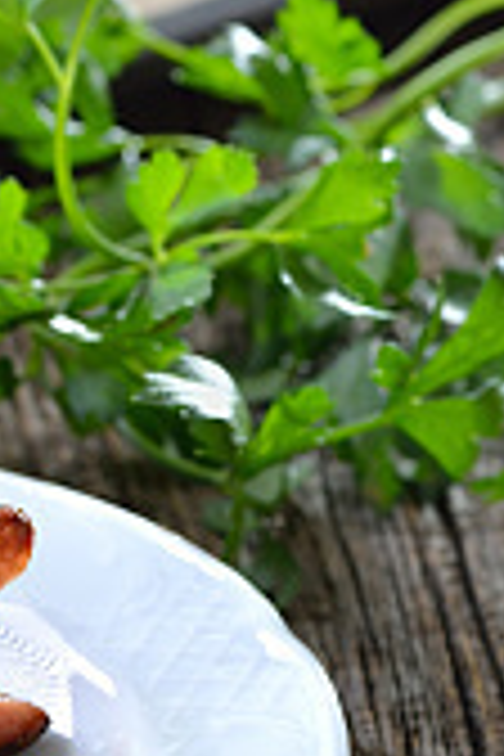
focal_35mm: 318
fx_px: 6677
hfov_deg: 4.3
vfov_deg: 6.5
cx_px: -500
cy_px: 610
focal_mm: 105
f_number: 9
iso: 100
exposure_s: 1/160
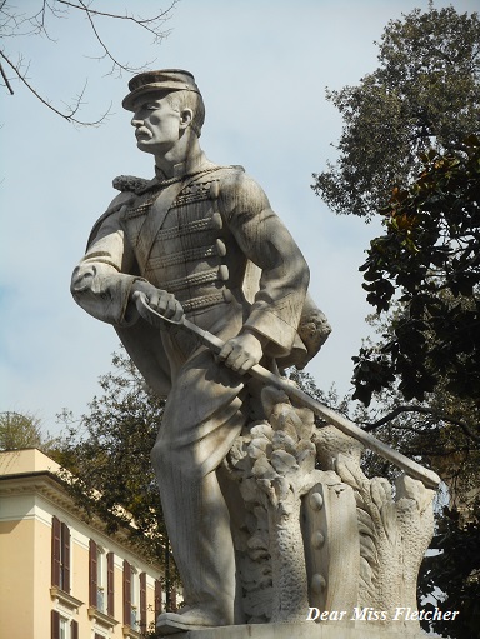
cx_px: 240
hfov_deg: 12.7
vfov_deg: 16.8
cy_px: 320
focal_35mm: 117
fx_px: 2160
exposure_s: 1/400
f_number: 5.9
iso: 80
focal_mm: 20.9
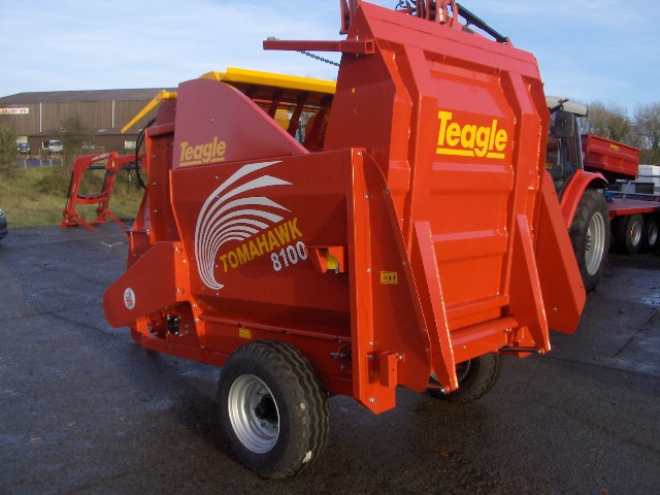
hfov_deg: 52.6
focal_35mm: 35
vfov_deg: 40.7
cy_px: 248
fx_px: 667
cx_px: 330
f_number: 4.3
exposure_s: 1/279
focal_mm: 5.8
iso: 100
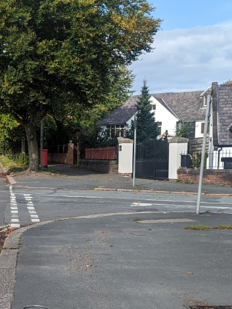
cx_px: -18
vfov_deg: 31.3
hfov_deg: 22.7
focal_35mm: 61
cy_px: 218
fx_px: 545
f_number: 1.85
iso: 39
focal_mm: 6.81
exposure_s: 1/1414
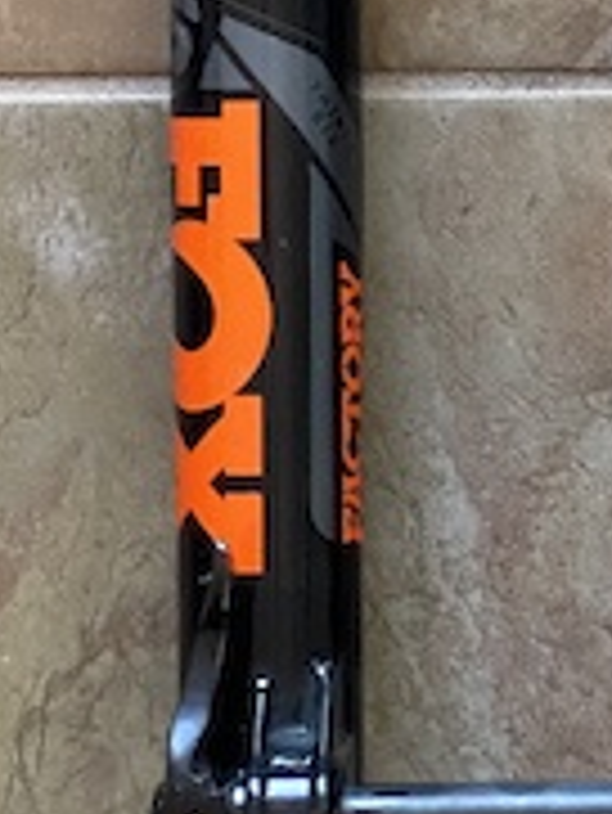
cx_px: 544
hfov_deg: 6.5
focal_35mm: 230
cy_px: -684
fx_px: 5415
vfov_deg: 8.3
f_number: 2
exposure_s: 1/60
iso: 500
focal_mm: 6
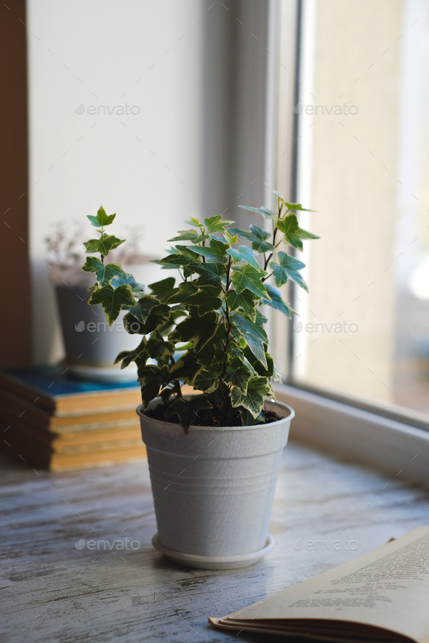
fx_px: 1501
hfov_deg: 16.3
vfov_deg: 24.2
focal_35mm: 84
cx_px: 214
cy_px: 322
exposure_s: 1/300
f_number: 2.5
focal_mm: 56
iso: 250
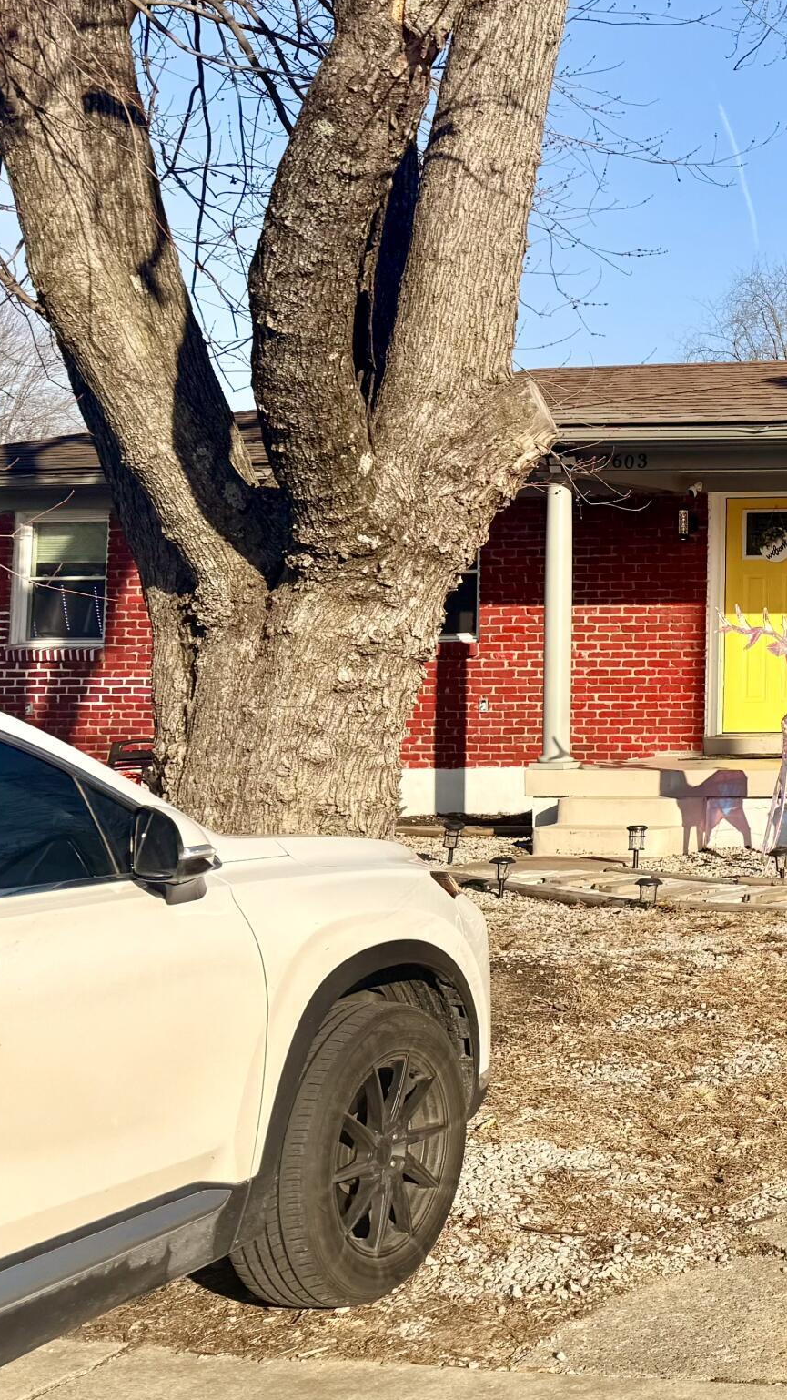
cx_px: 1323
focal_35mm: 51
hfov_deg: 19.1
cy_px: 503
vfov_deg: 40.2
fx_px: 1892
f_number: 1.78
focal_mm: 6.76
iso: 80
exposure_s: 1/4673
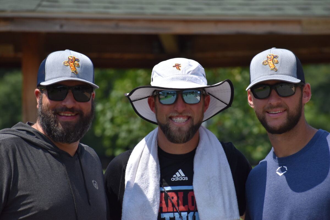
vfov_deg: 5.4
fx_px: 2337
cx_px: 165
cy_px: 110
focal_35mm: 255
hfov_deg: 8.1
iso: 400
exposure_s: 1/2000
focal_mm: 170
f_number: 7.1
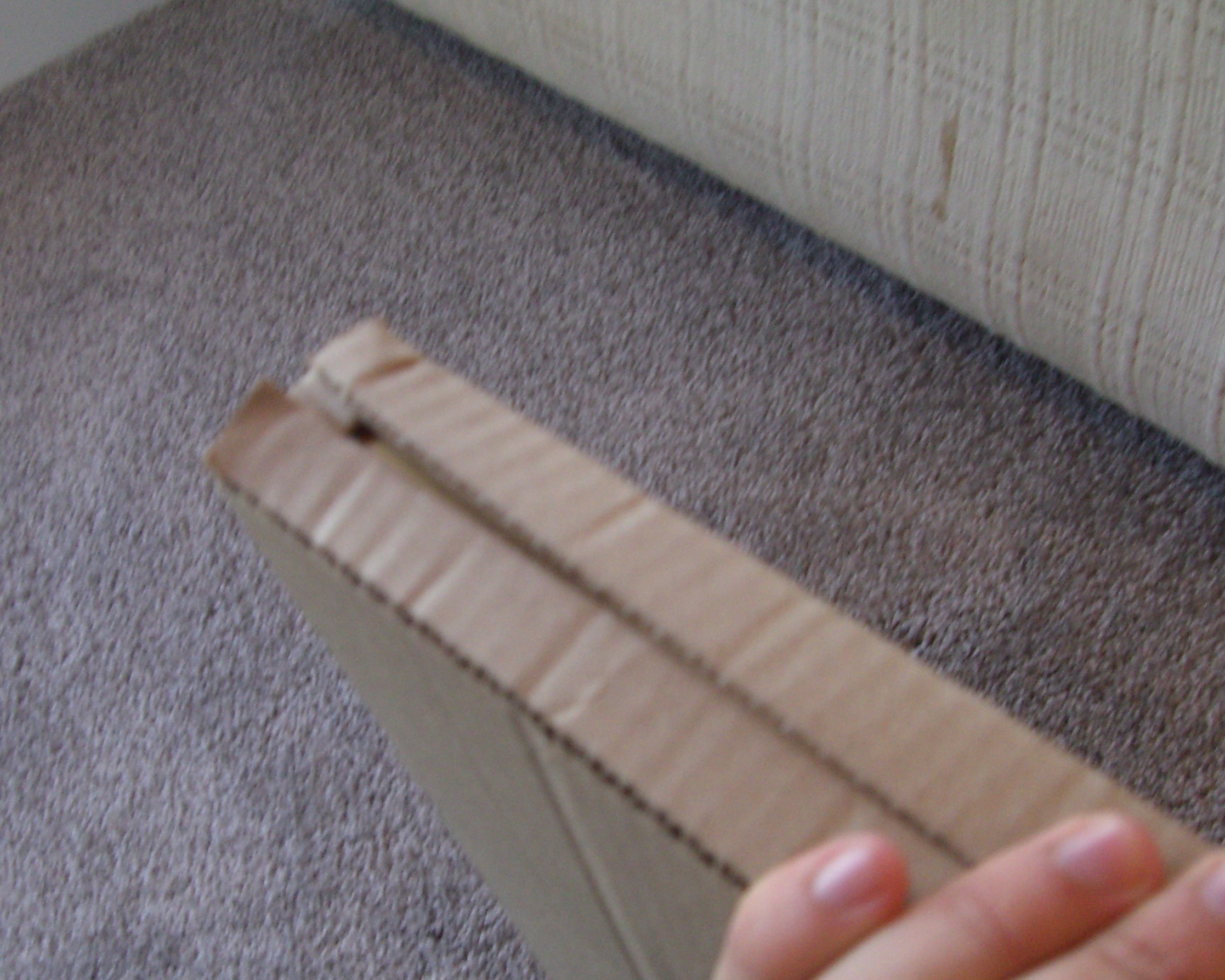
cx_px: 579
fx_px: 1849
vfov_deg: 29.6
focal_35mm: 51
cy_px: 595
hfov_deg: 36.6
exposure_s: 1/60
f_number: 2.7
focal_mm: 6.2
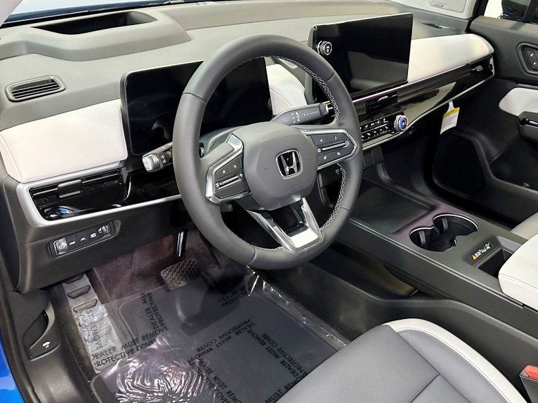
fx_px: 466
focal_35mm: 30
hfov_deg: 59.4
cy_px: 233
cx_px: 328
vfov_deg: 46.6
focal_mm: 6.86
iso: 1000
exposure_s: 1/40
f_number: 1.78
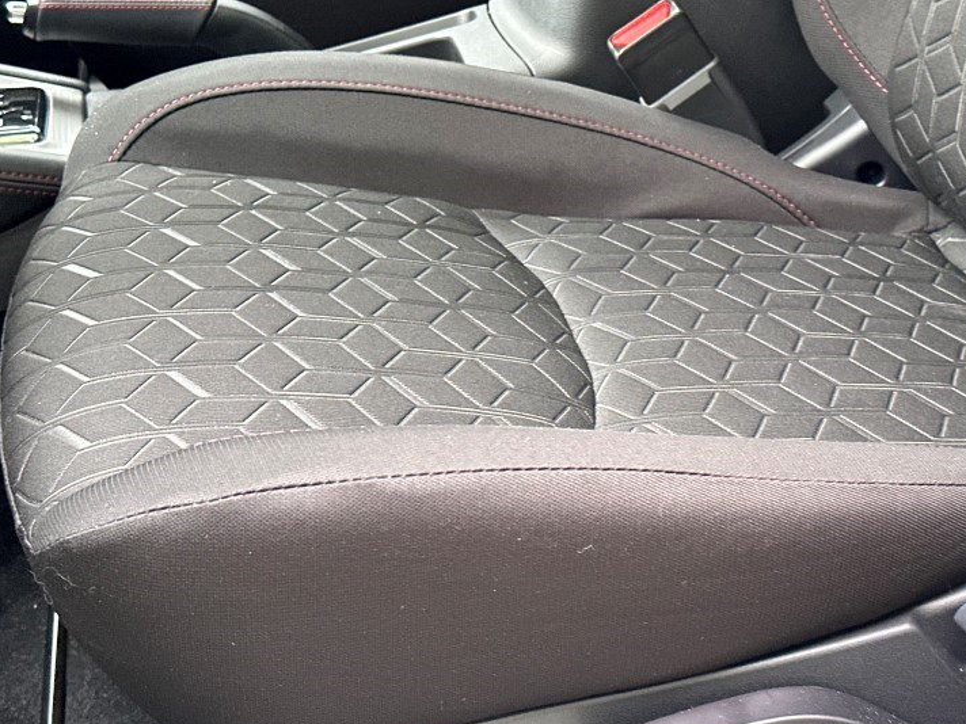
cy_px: 325
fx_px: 1926
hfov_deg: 28.0
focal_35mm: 69
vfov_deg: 21.3
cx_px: 650
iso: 320
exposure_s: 1/40
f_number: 1.78
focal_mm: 6.86
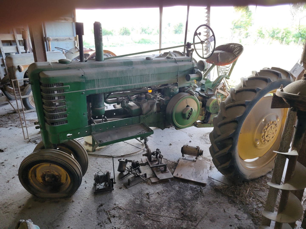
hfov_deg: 67.3
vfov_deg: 53.1
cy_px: 114
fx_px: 230
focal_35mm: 26
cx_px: 153
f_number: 1.8
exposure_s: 1/120
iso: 200
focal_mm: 5.4
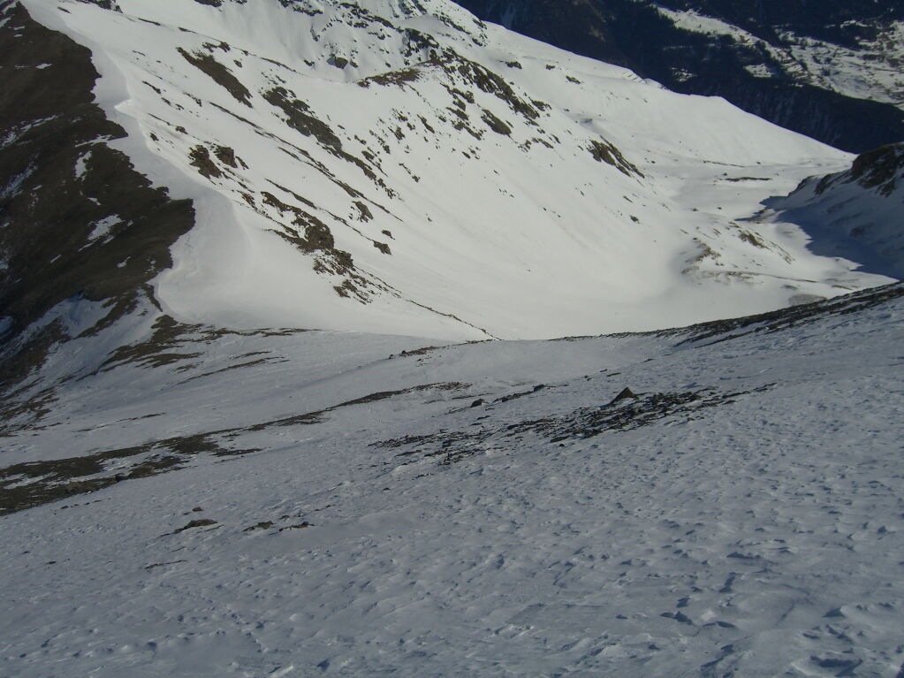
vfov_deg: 37.7
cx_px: 452
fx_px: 992
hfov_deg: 49.0
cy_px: 339
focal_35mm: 38
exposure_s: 1/1000
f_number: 8
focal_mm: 7.9
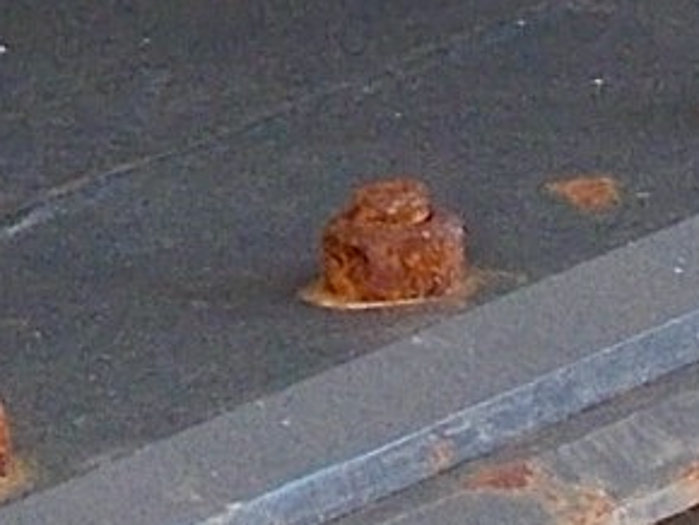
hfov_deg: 3.3
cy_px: -532
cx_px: -832
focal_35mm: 595
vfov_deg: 2.5
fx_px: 12025
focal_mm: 13.5
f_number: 5.8
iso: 160
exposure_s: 1/60
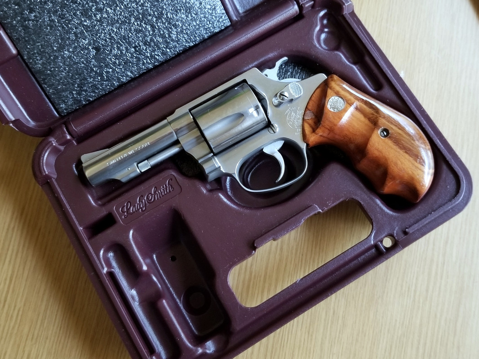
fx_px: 360
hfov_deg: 67.3
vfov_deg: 53.1
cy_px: 180
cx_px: 240
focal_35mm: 26
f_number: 1.7
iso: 200
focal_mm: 4.25
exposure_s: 1/13
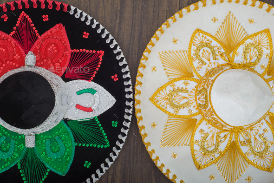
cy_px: 92
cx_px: 137
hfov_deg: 39.6
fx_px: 381
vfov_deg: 27.0
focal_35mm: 50
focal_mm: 50
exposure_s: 1/200
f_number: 6.3
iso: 320
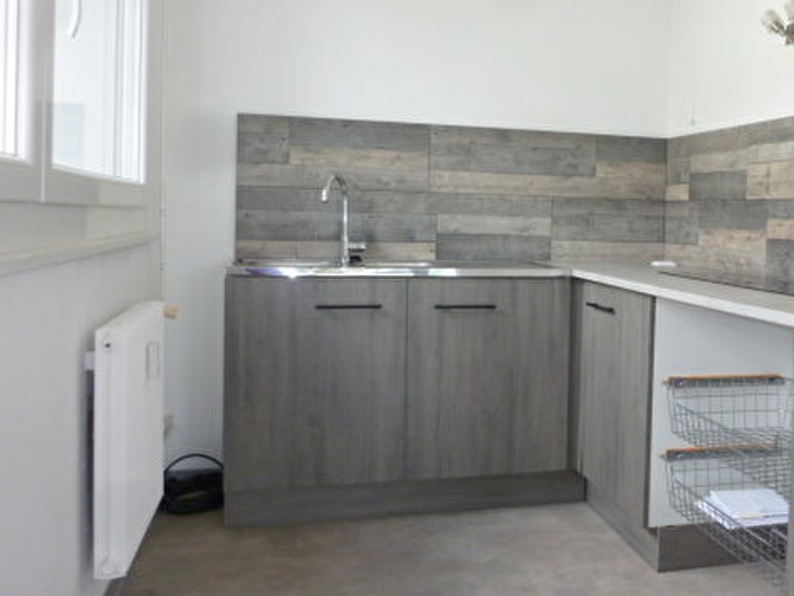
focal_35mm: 37
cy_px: 241
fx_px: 849
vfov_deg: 38.5
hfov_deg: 48.4
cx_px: 582
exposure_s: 1/40
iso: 100
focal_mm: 4.5
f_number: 3.3
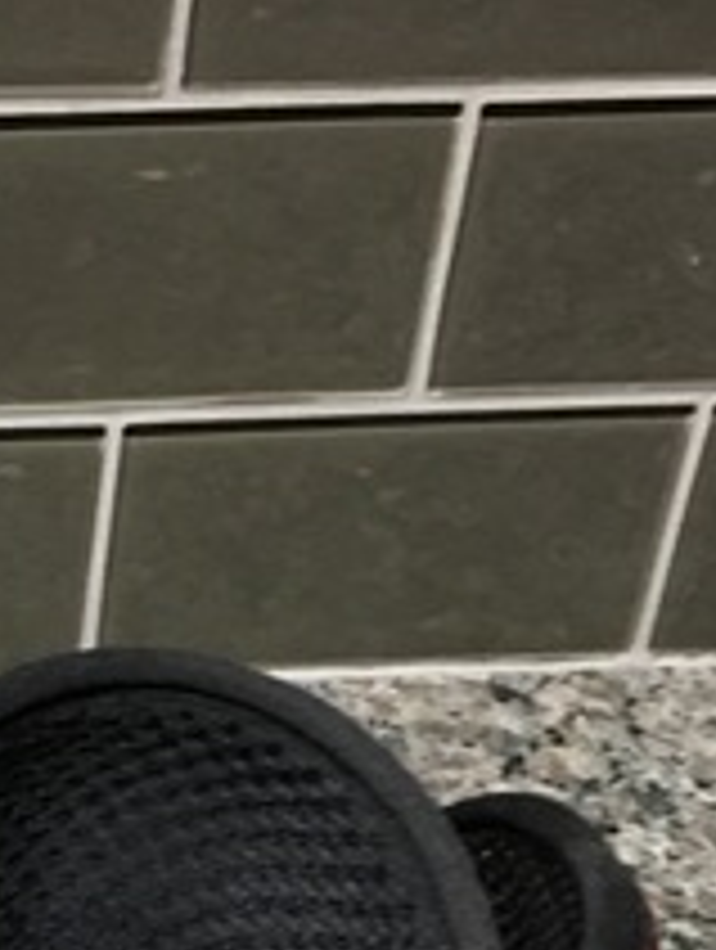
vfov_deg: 17.2
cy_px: 1427
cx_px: -376
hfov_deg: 13.5
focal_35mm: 103
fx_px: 2832
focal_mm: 4.15
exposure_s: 1/17
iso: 200
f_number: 2.2
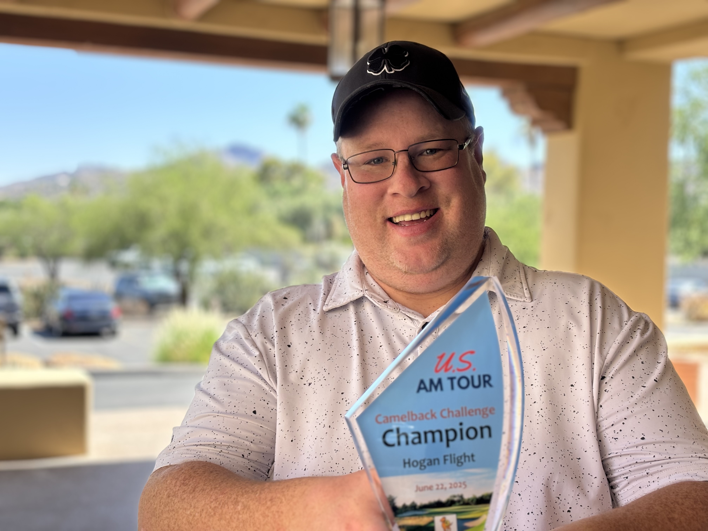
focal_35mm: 52
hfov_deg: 36.8
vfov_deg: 28.0
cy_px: 266
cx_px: 354
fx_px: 1064
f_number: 1.6
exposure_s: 1/323
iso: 32
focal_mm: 5.96
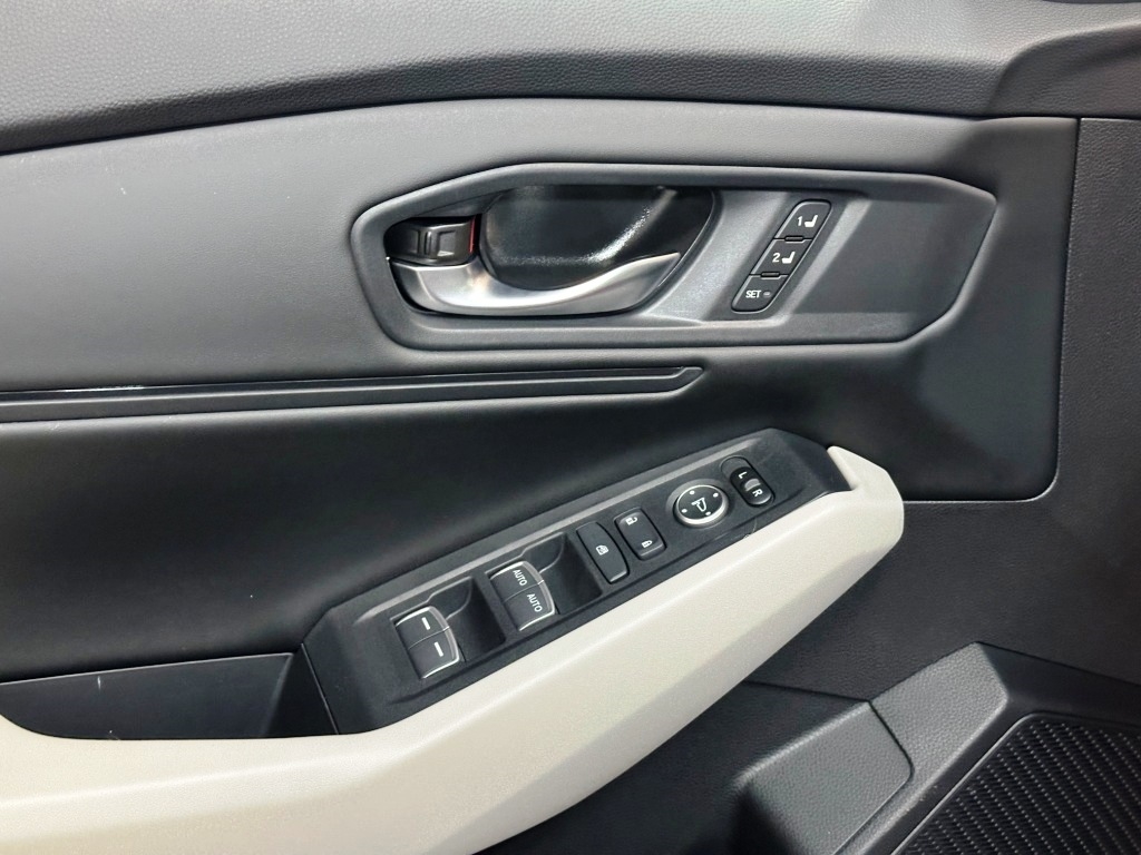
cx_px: 570
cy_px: 428
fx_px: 1582
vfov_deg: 30.3
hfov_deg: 39.7
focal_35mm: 48
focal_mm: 6.86
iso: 500
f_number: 1.78
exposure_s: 1/30
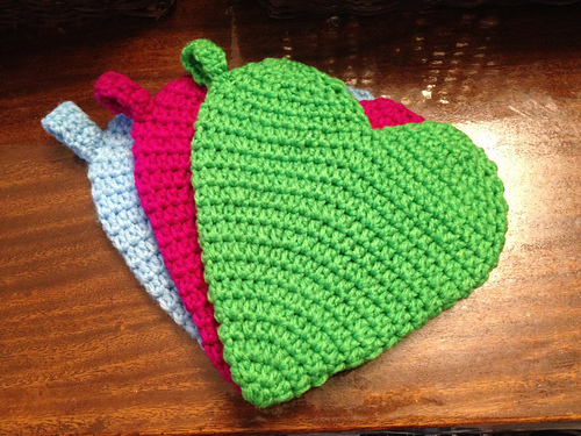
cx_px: 290
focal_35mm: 35
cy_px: 218
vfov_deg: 40.7
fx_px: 587
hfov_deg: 52.6
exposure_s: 1/20
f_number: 2.4
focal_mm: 4.28
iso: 250
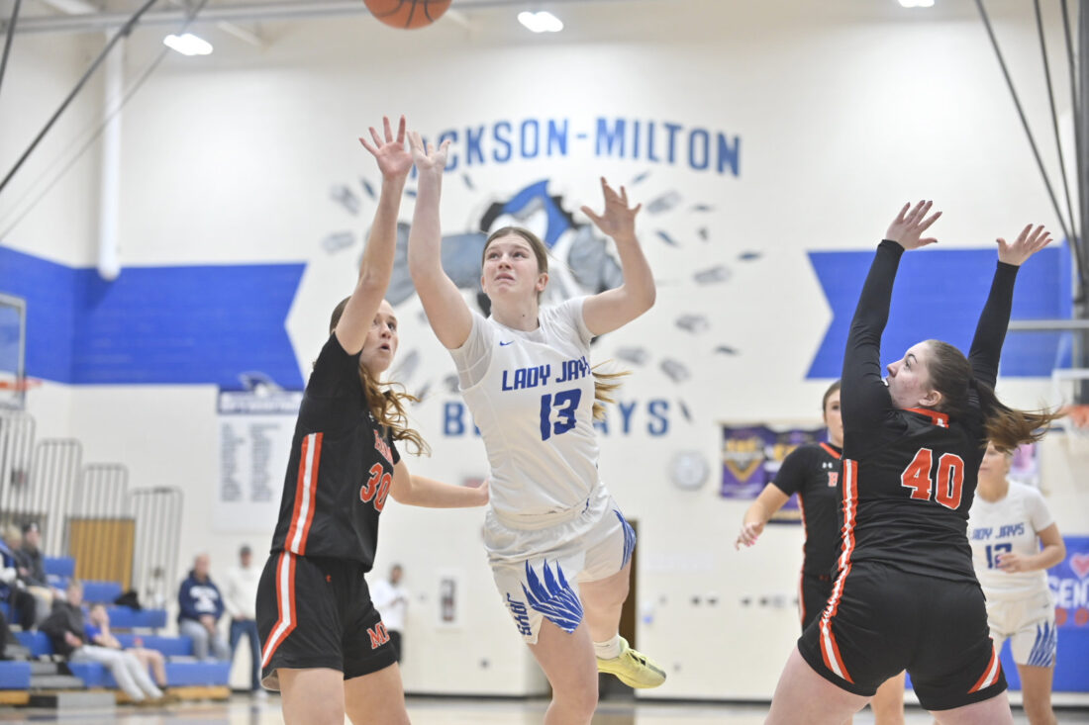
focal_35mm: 90
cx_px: 544
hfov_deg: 22.6
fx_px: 2722
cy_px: 362
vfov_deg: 15.2
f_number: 2.8
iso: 1400
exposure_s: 1/500
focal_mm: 90
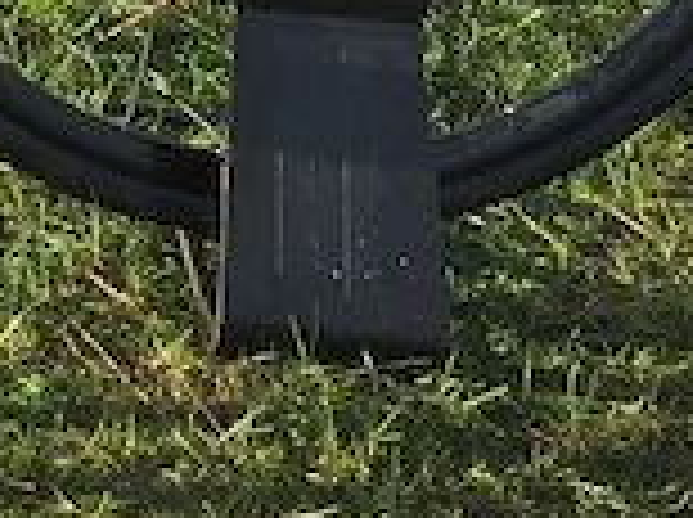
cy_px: -712
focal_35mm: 151
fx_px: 3018
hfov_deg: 11.7
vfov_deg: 8.9
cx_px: -698
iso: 32
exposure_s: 1/527
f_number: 2.2
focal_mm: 4.15
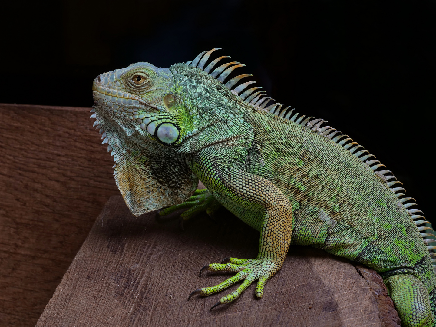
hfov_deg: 16.4
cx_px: 218
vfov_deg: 12.3
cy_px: 164
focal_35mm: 120
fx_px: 1511
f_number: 6.3
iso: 200
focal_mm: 60
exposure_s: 1/40
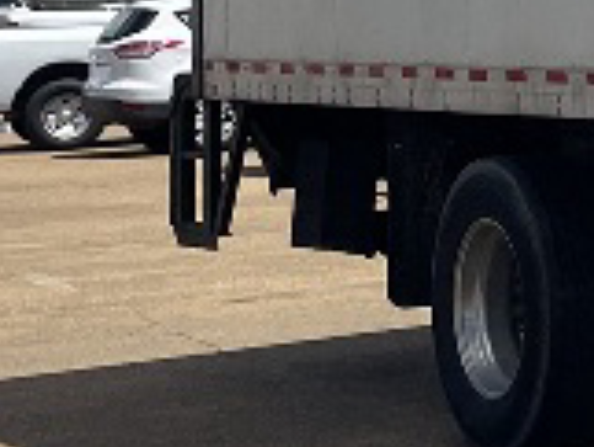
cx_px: 1583
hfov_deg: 10.0
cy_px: -185
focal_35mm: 165
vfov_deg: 8.8
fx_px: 2833
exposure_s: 1/7813
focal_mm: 4.2
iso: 32
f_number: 1.6
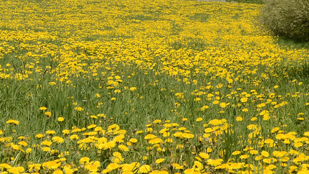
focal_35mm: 178
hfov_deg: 11.5
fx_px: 1458
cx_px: -167
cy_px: -6
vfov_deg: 6.8
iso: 100
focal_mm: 30
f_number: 14
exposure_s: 1/125
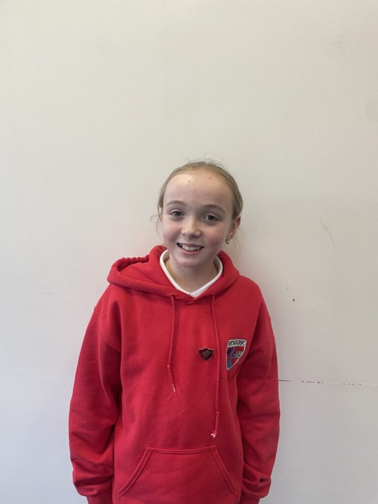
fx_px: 379
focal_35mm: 26
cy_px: 252
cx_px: 189
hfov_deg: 53.1
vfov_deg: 67.3
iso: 64
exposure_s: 1/50
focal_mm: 4.2
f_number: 1.6
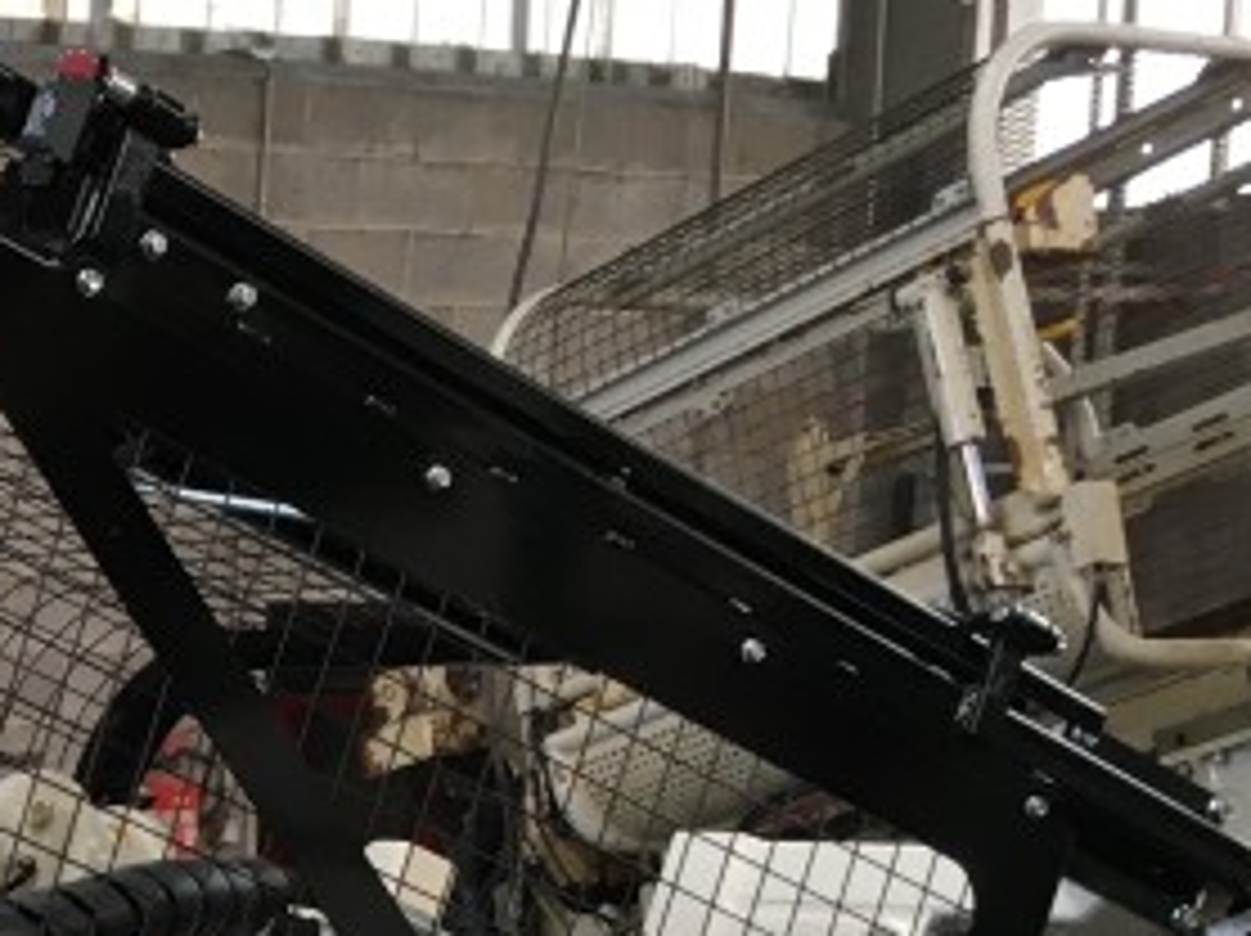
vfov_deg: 13.2
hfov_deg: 15.9
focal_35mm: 107
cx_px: -932
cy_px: 1346
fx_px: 3864
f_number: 2.2
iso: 80
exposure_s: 1/33
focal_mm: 4.15
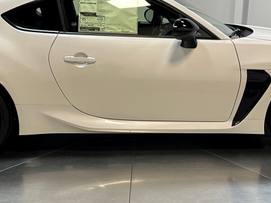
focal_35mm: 57
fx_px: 446
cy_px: 131
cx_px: 123
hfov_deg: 33.8
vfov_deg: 25.5
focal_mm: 6.86
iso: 200
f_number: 1.78
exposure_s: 1/60
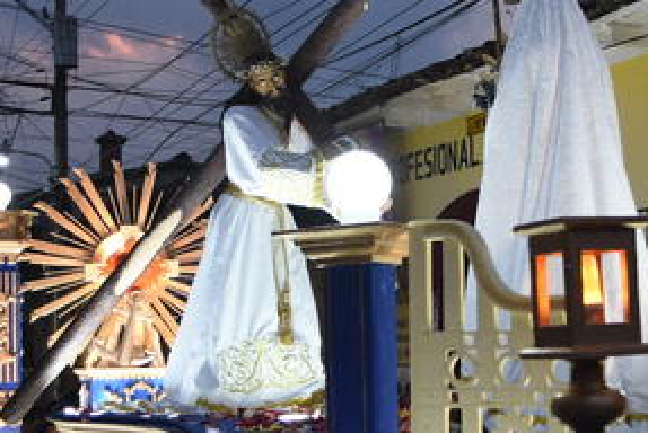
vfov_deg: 19.6
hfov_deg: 29.0
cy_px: 326
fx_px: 1243
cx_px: 443
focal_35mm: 69
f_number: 4
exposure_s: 1/180
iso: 1250
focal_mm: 22
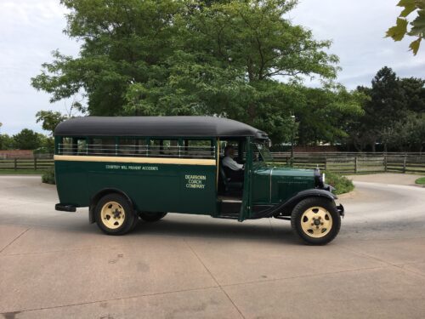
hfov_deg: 61.7
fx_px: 356
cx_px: 212
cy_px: 160
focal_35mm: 29
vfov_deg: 48.2
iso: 25
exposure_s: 1/610
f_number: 2.2
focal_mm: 4.15
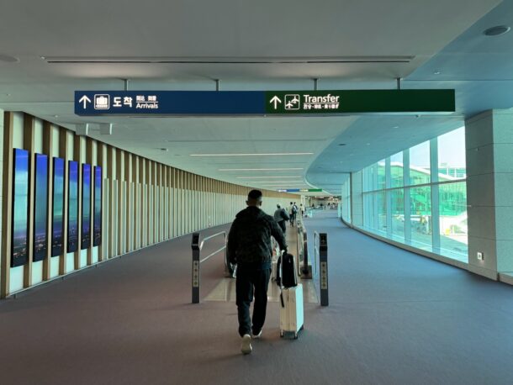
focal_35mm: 24
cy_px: 192
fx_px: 356
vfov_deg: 56.8
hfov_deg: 71.6
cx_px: 256
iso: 200
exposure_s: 1/120
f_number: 1.78
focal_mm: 6.76
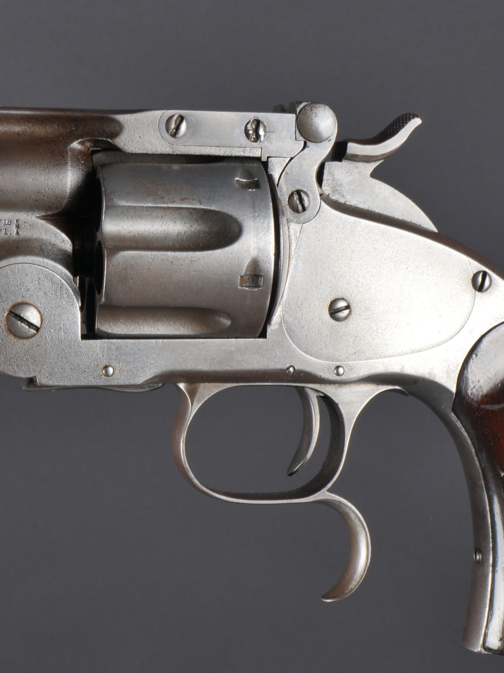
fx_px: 1631
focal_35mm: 84
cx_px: 252
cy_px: 336
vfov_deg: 23.3
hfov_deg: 17.6
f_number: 18
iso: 200
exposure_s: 1/125
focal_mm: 42
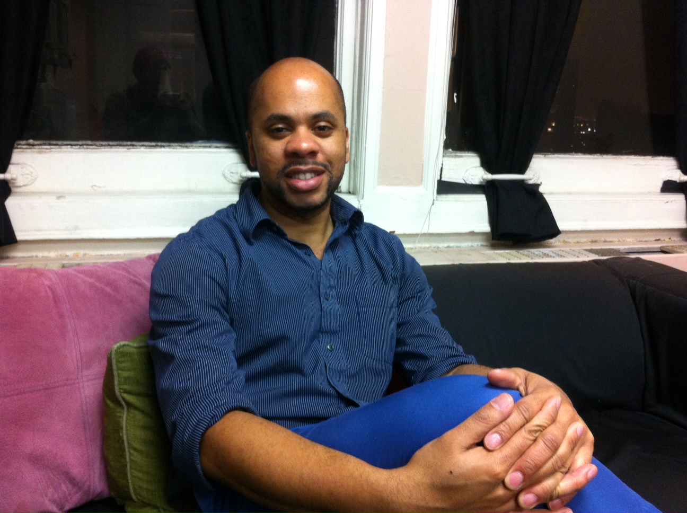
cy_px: 256
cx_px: 344
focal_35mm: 35
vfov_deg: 40.6
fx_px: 694
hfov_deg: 52.7
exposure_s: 1/15
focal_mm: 3.85
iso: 250
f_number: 2.8
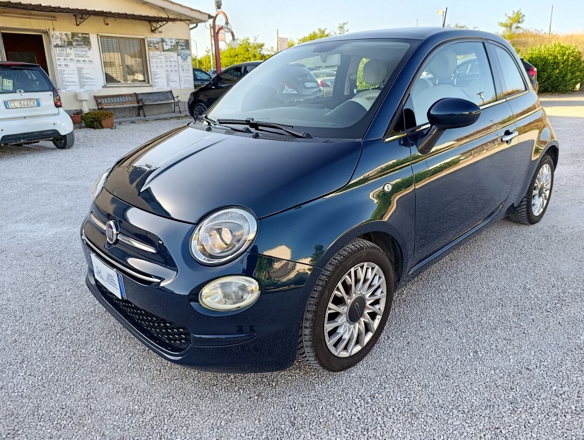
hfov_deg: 71.5
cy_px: 214
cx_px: 301
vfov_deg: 56.9
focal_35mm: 24
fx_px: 406
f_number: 1.65
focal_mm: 6.11
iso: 69
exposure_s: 1/100
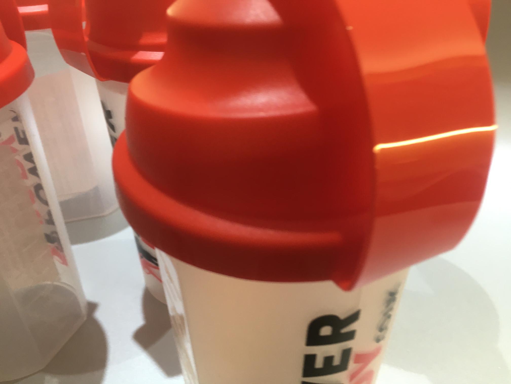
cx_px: 256
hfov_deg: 61.7
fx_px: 428
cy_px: 192
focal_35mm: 29
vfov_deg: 48.2
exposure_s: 1/33
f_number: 2.2
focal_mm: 4.15
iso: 64
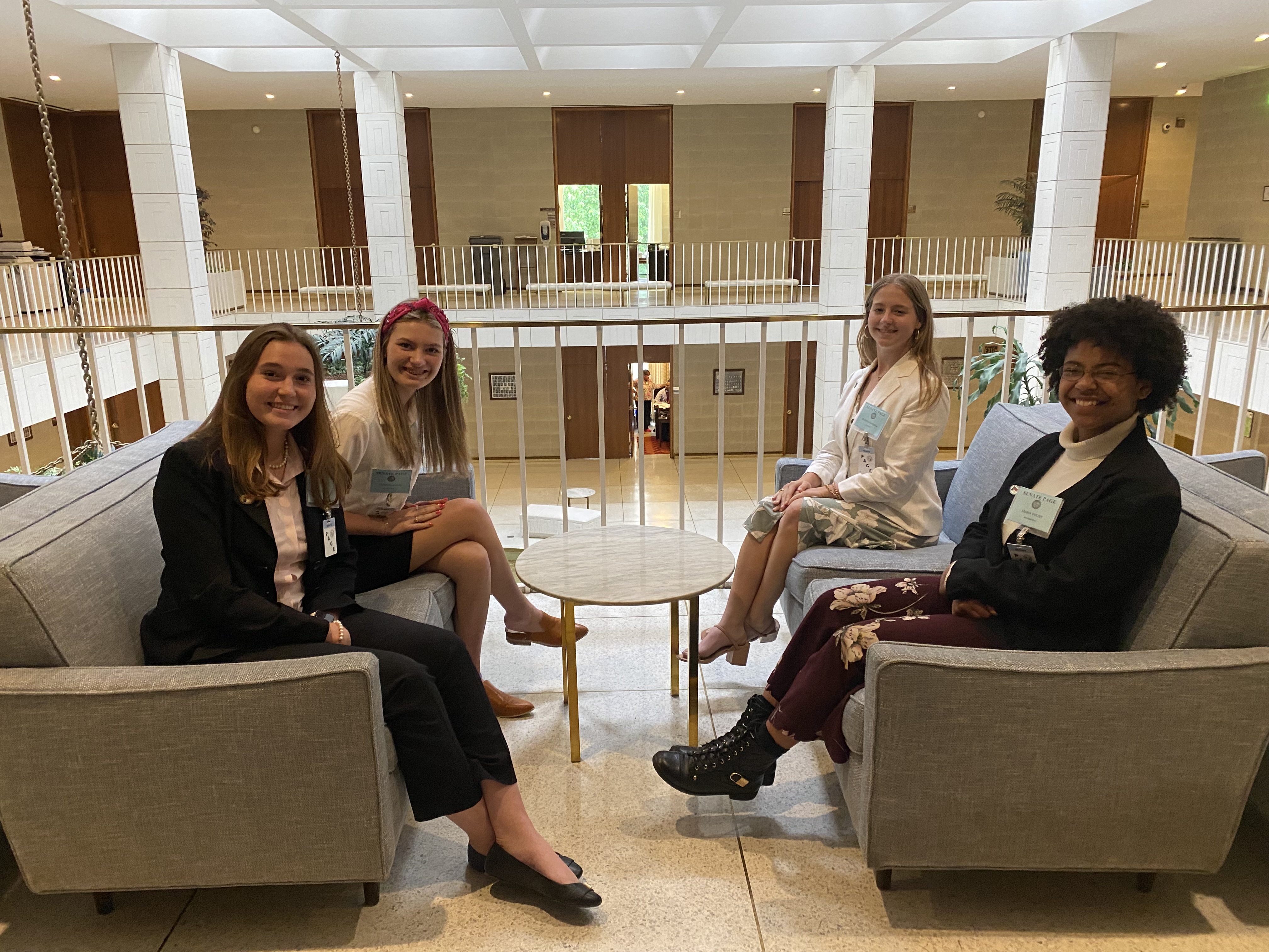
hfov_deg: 67.3
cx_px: 634
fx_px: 953
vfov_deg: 53.1
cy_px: 476
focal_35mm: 26
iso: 400
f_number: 1.8
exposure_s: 1/40
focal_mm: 4.25
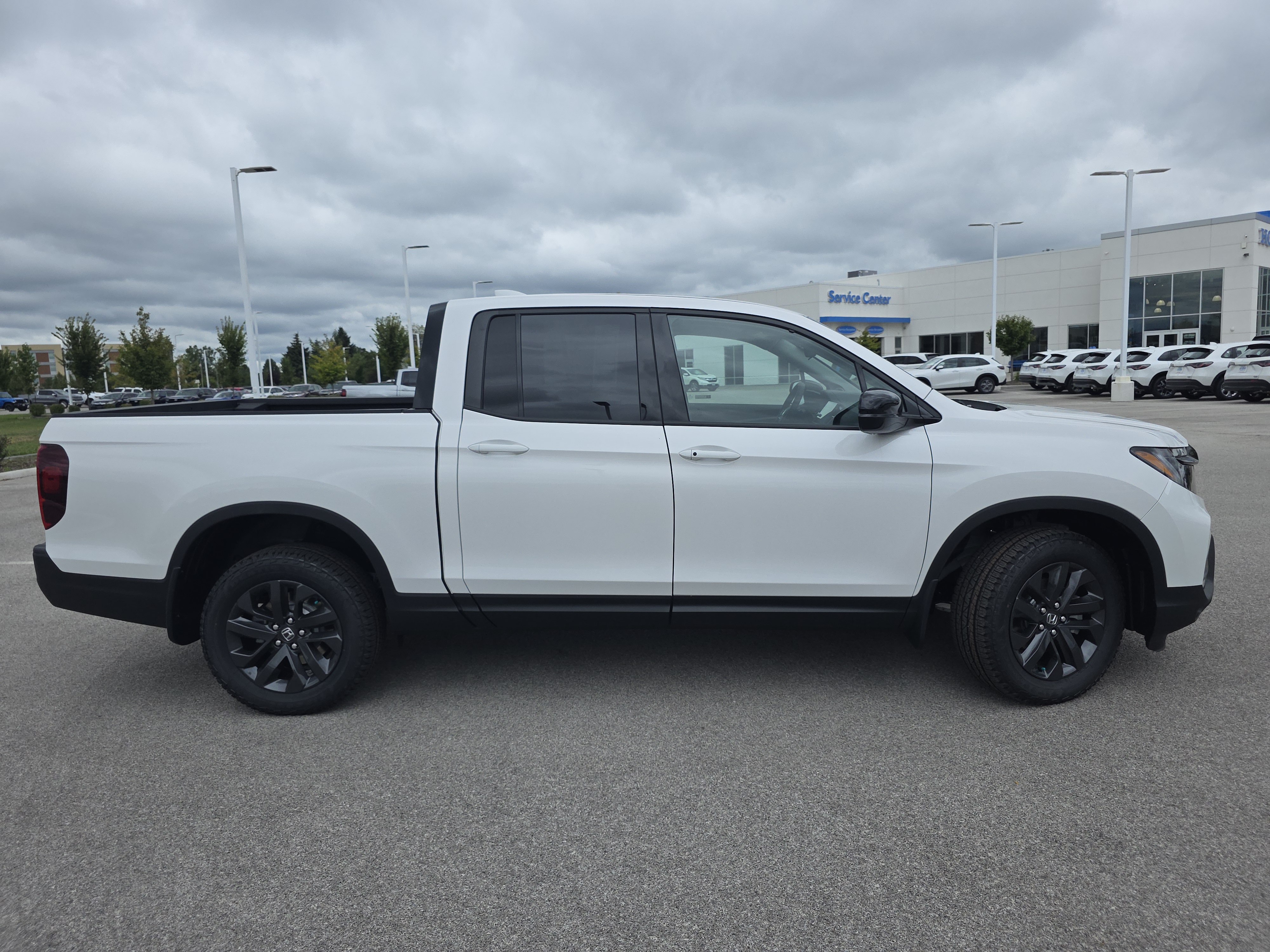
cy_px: 476
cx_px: 635
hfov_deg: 73.9
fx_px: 844
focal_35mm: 23
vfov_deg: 58.9
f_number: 1.7
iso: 80
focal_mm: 6.3
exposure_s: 1/6355
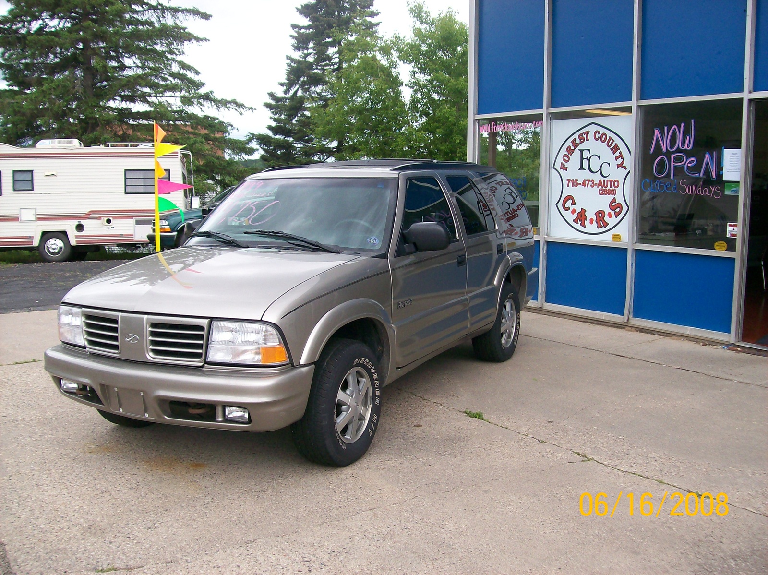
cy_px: 288
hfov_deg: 51.4
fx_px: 798
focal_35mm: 36
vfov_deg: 39.6
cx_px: 384
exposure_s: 1/445
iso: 80
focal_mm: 6
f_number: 2.7
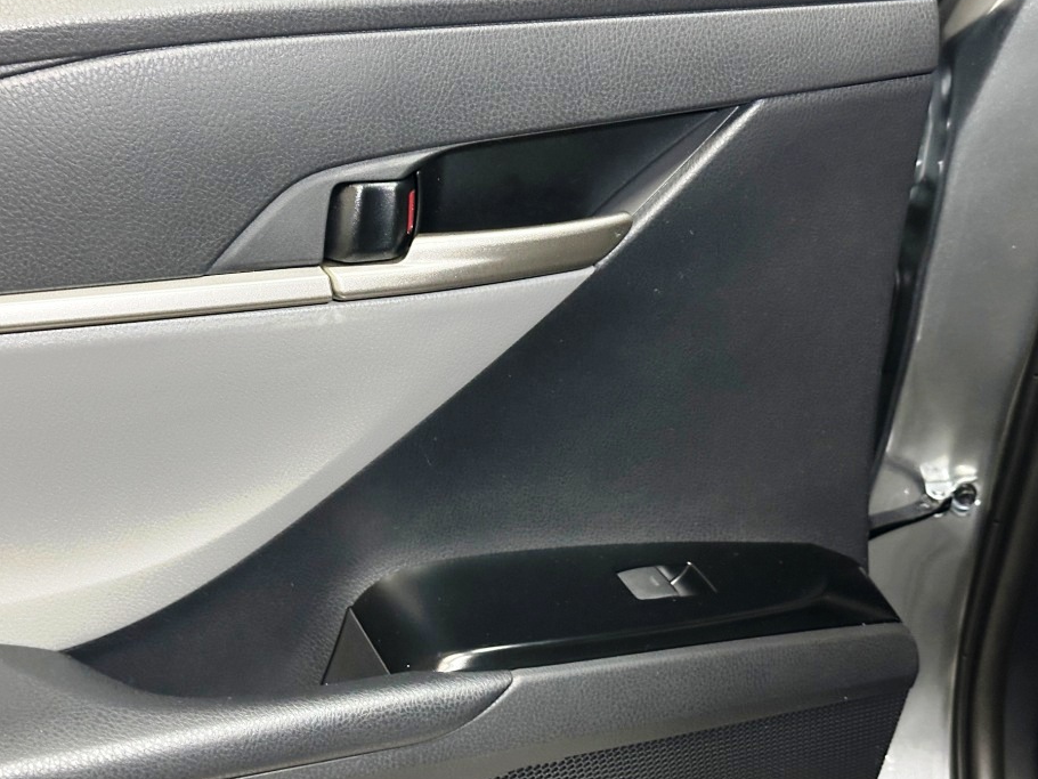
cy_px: 384
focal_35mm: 54
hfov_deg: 35.5
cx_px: 473
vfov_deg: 27.0
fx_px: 1620
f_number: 1.78
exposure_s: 1/30
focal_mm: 6.86
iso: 500
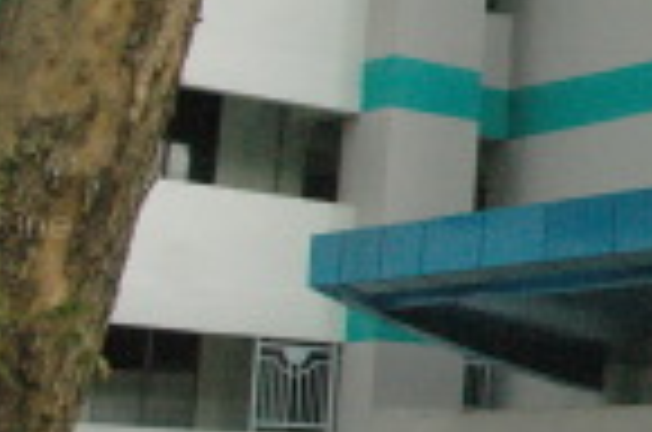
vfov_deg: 11.9
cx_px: 1048
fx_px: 2060
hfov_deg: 16.1
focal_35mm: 114
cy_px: 124
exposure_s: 1/800
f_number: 4
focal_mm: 20
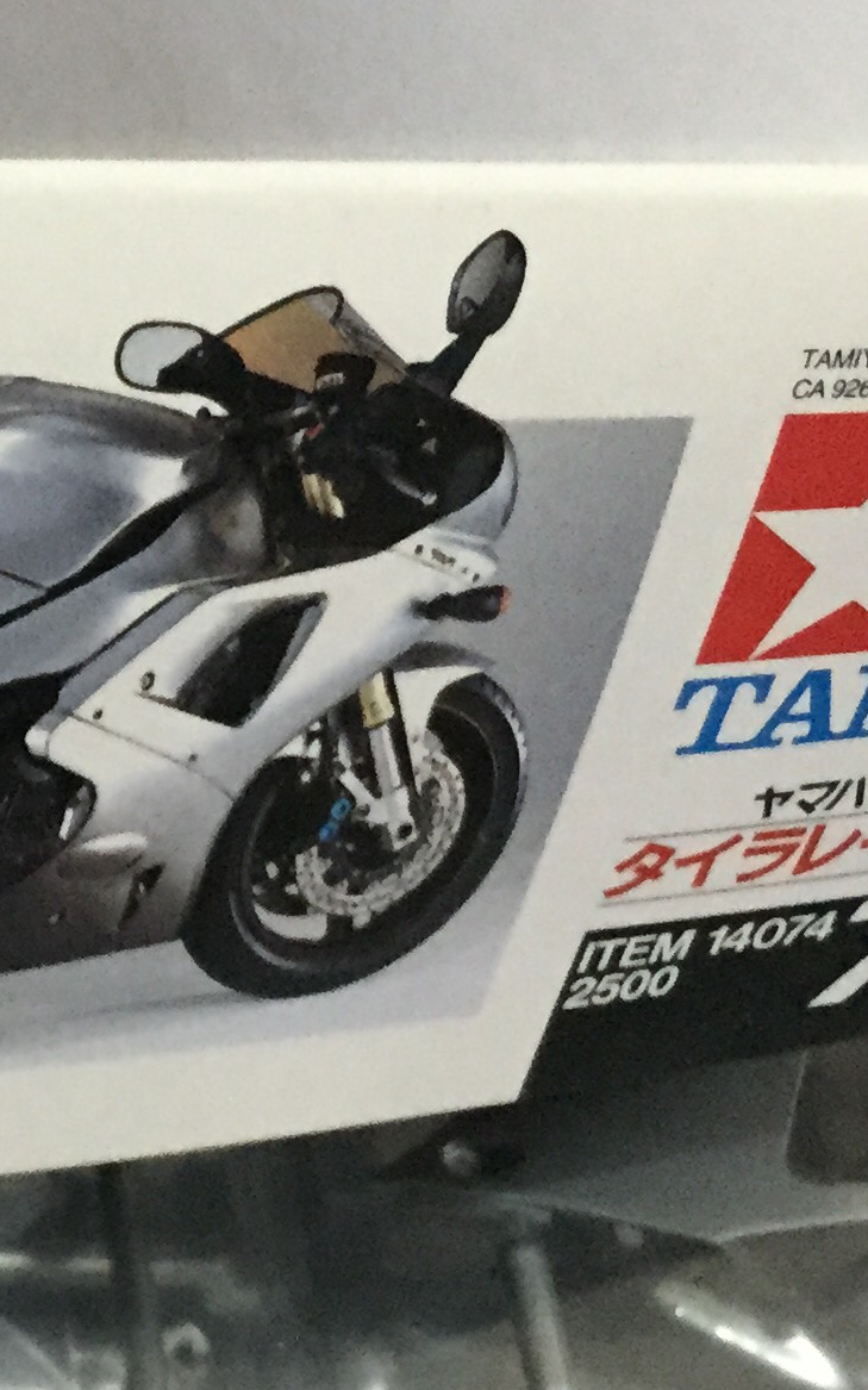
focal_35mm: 86
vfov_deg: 24.1
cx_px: -487
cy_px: 808
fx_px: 3256
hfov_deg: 14.1
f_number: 2.2
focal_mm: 4.15
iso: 250
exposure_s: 1/17
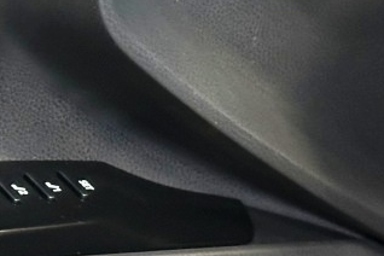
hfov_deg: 12.1
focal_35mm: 161
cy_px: 92
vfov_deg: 8.5
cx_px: -211
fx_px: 1717
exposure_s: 1/30
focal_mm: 6.86
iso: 640
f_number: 1.78
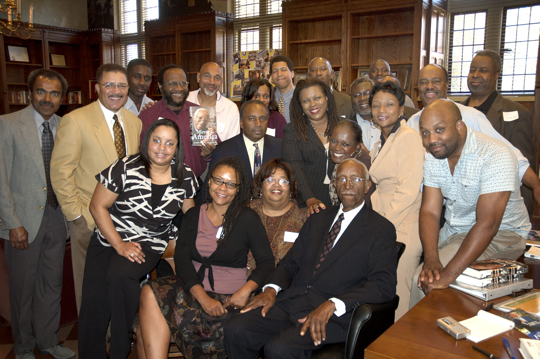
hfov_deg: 53.2
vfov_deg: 36.8
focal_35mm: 36
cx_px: 270
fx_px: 540
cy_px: 180
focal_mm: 24
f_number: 3.8
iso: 200
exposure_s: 1/60
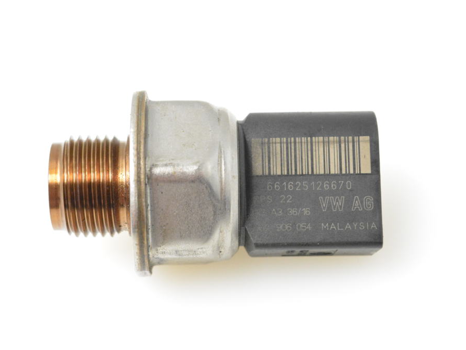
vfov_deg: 16.3
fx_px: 1219
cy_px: 174
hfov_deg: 21.6
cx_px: 202
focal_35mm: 91
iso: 6400
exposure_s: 1/250
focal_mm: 55
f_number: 8
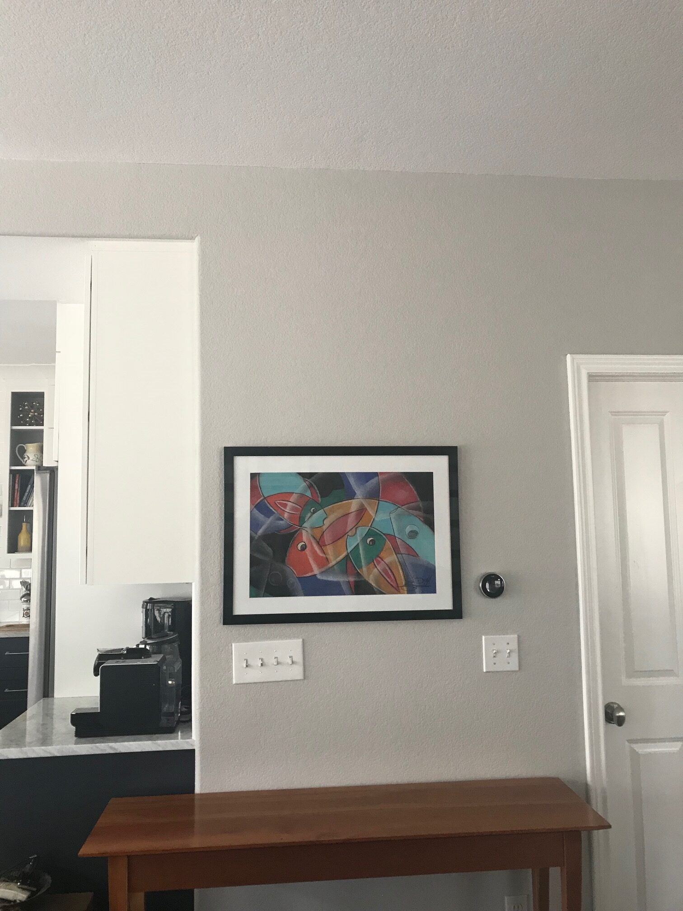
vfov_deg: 63.4
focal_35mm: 28
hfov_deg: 49.7
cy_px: 456
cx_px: 342
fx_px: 737
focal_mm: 3.99
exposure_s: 1/20
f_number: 1.8
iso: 40
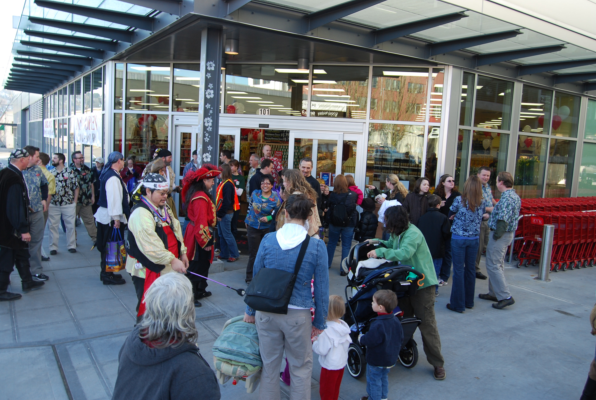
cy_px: 204
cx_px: 292
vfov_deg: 46.6
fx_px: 465
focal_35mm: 28
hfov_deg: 65.4
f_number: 5
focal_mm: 18
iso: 200
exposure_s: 1/100
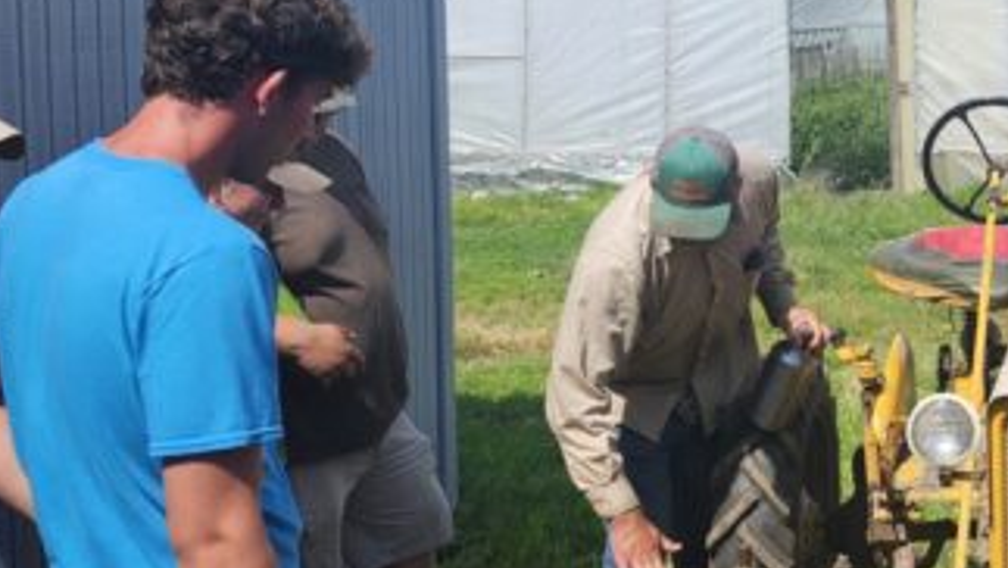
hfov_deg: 30.2
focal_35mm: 62
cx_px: 1114
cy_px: 165
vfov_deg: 19.3
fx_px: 1658
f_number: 1.8
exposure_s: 1/1513
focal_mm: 5.54
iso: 25
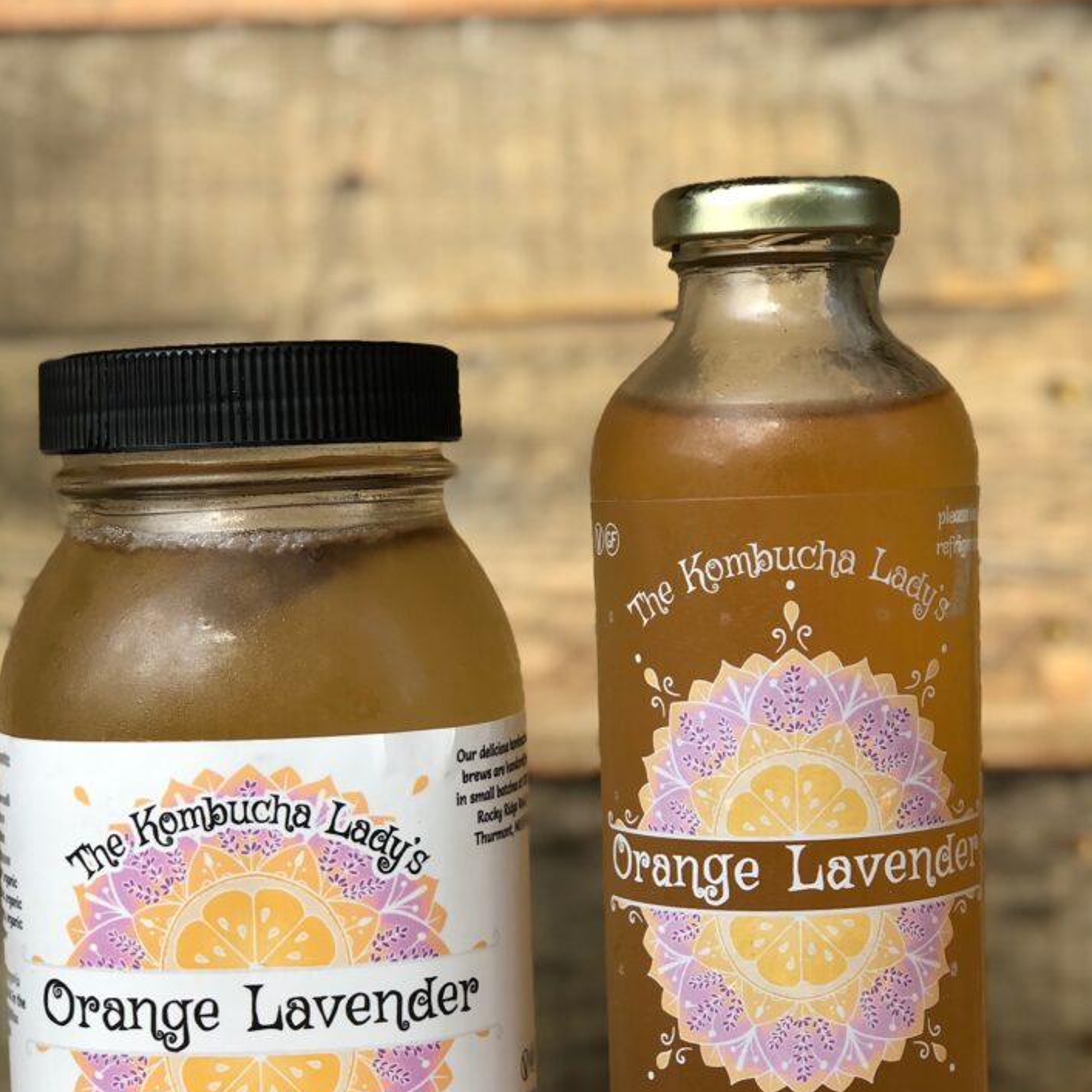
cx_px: 516
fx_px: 2605
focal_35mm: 73
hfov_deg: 23.7
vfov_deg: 23.5
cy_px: 757
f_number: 2.8
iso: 25
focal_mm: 6.6
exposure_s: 1/120
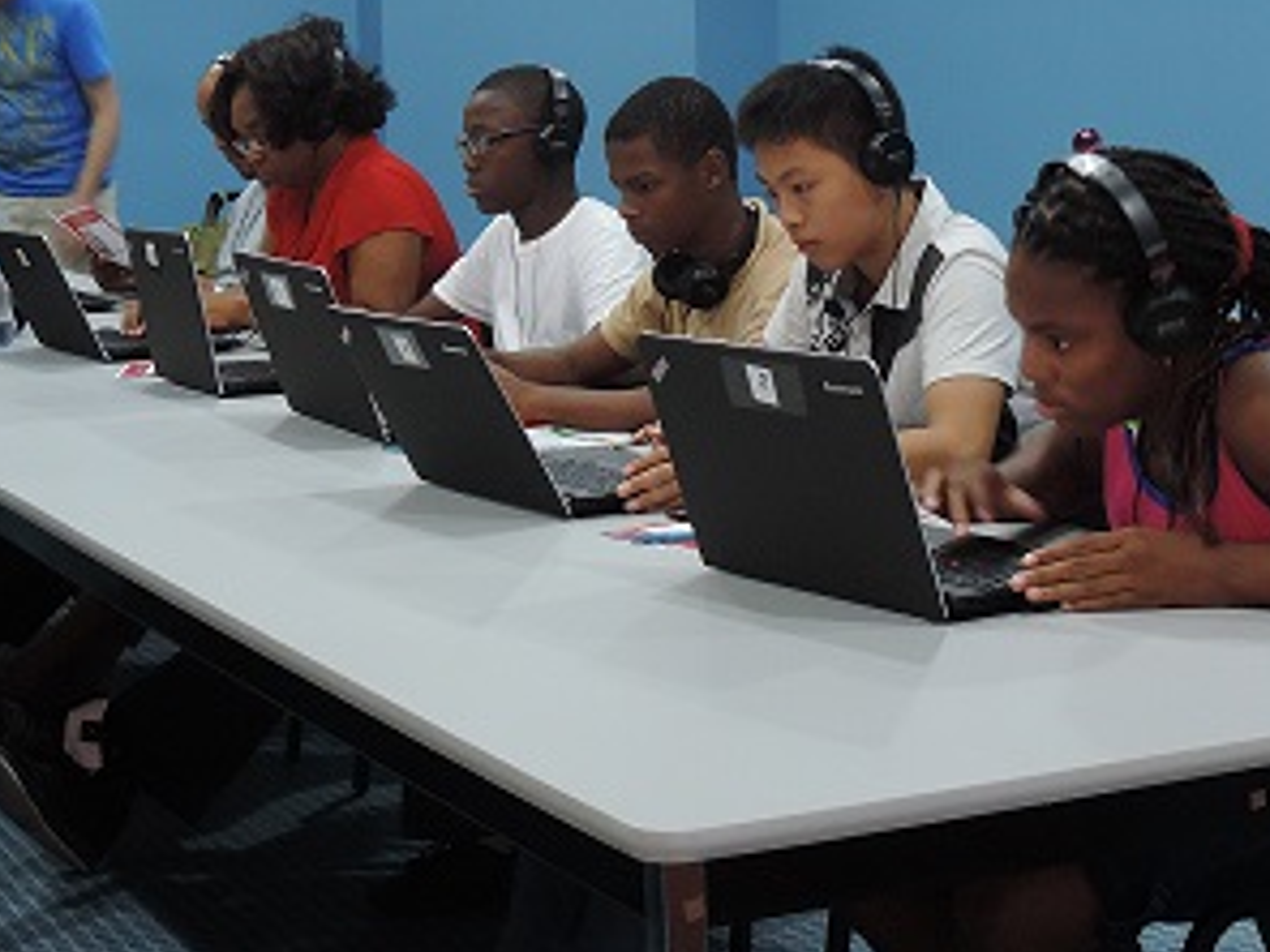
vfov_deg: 18.9
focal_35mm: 78
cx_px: 669
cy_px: 358
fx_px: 2862
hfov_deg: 25.0
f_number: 3.7
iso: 720
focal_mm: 9.8
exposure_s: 1/15
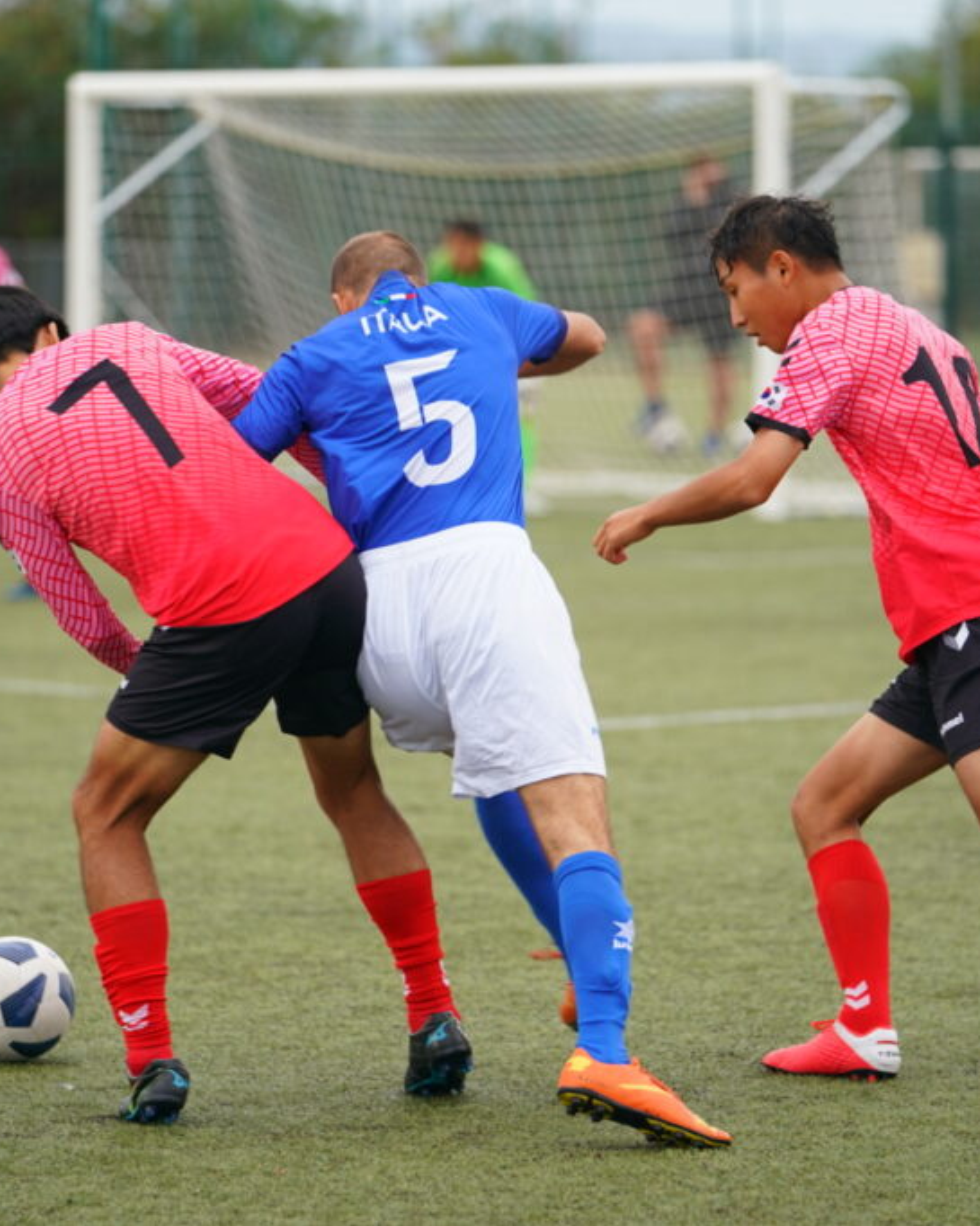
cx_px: 518
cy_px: 613
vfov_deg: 8.8
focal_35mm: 220
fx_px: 7982
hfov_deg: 7.0
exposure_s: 1/500
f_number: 2.8
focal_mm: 156
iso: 400
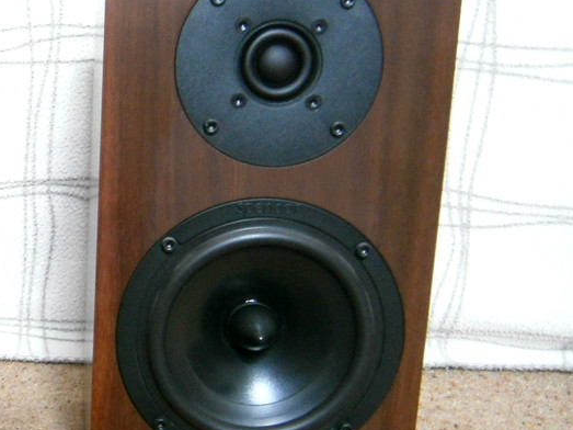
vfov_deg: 27.5
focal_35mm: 53
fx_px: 877
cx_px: 3
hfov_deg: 33.2
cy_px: 244
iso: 200
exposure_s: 1/5
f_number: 2.8
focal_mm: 4.7
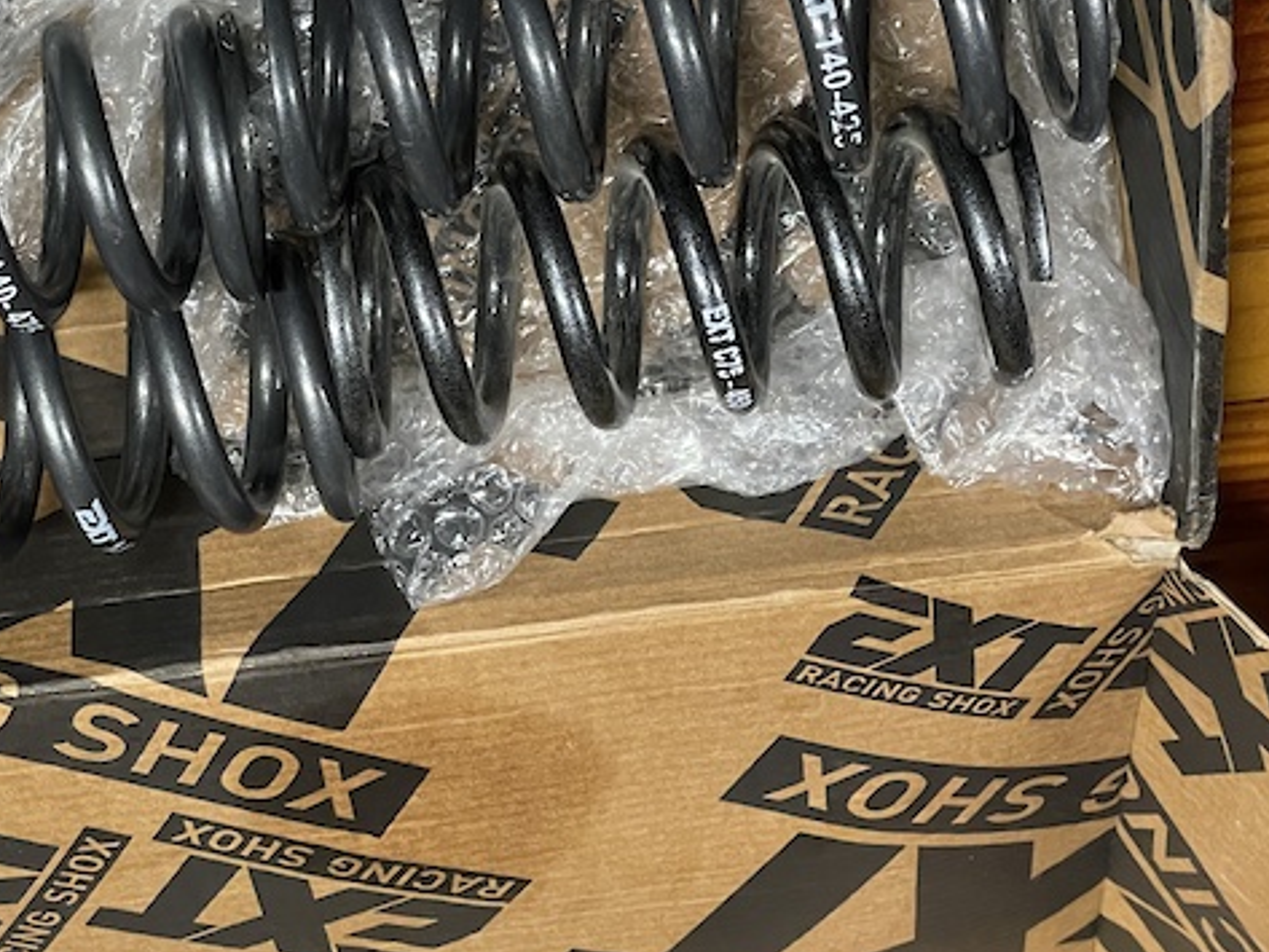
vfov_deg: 16.7
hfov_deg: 21.9
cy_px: 233
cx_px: 215
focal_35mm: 88
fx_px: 3227
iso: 500
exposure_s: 1/60
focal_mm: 6
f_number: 2
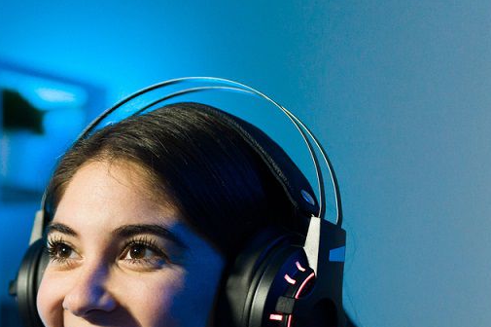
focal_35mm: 111
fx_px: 1513
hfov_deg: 18.1
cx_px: 50
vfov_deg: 11.7
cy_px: 503
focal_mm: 35
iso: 800
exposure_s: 1/100
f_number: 1.4
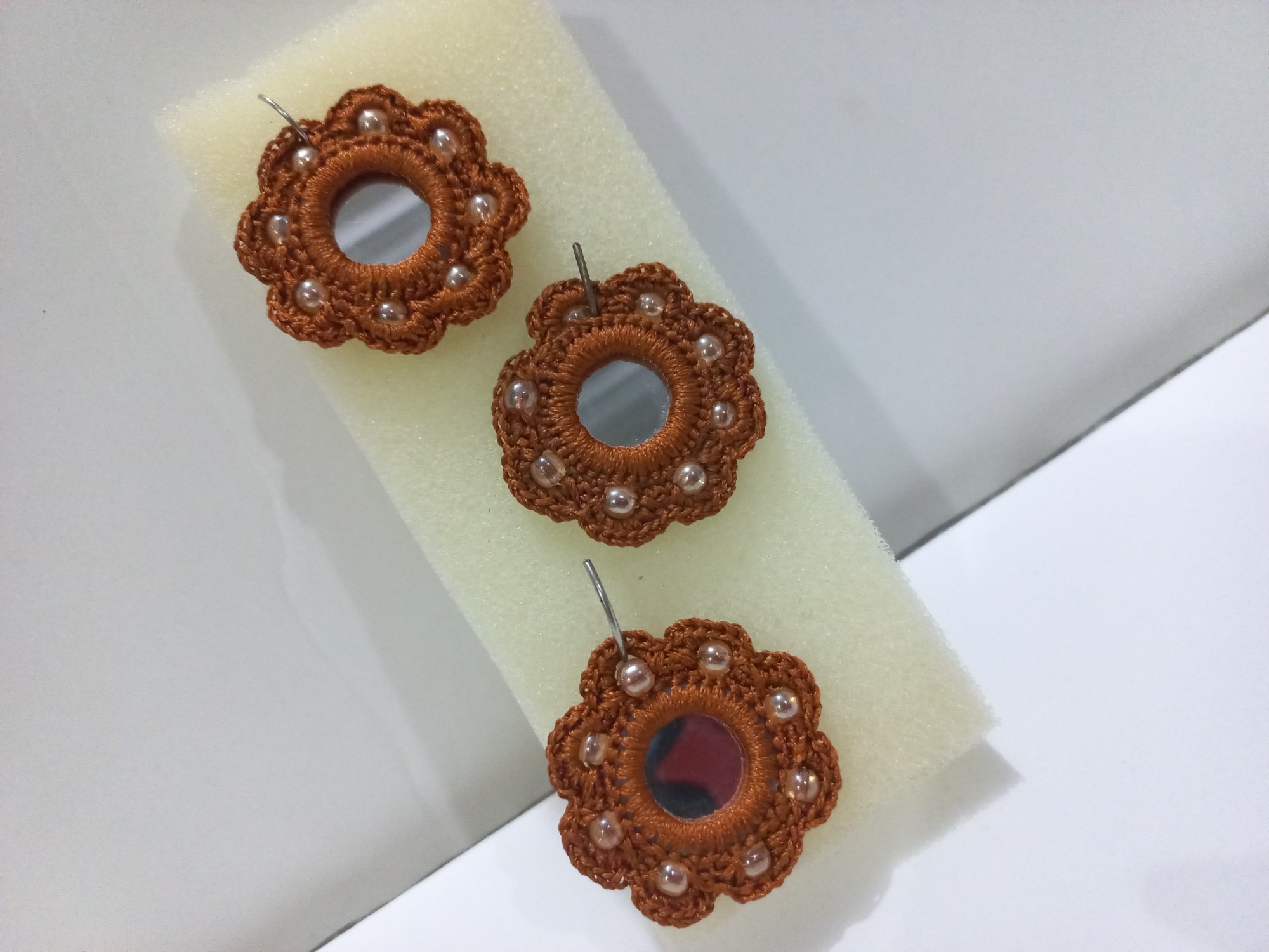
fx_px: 916
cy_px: 476
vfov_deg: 54.9
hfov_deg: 69.4
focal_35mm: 25
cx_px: 634
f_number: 1.8
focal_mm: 4.6
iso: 800
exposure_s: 1/100
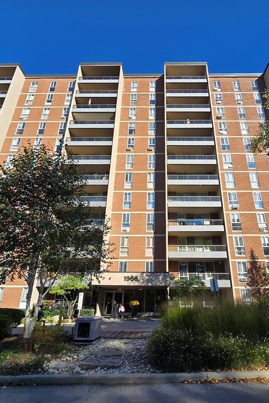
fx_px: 213
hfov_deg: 64.0
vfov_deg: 86.9
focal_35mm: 19
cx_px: 161
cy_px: 199
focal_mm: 2.2
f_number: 2.2
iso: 50
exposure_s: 1/1192
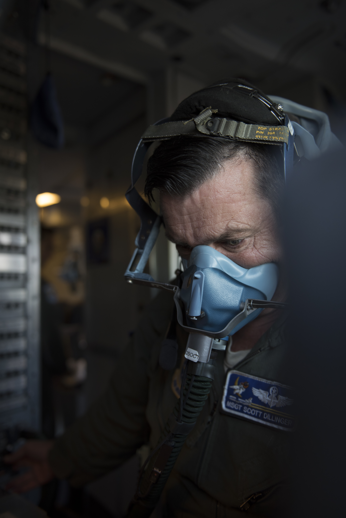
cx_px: 173
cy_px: 259
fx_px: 490
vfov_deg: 55.8
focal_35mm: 34
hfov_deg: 38.9
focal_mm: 34
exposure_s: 1/125
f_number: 2.8
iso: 640
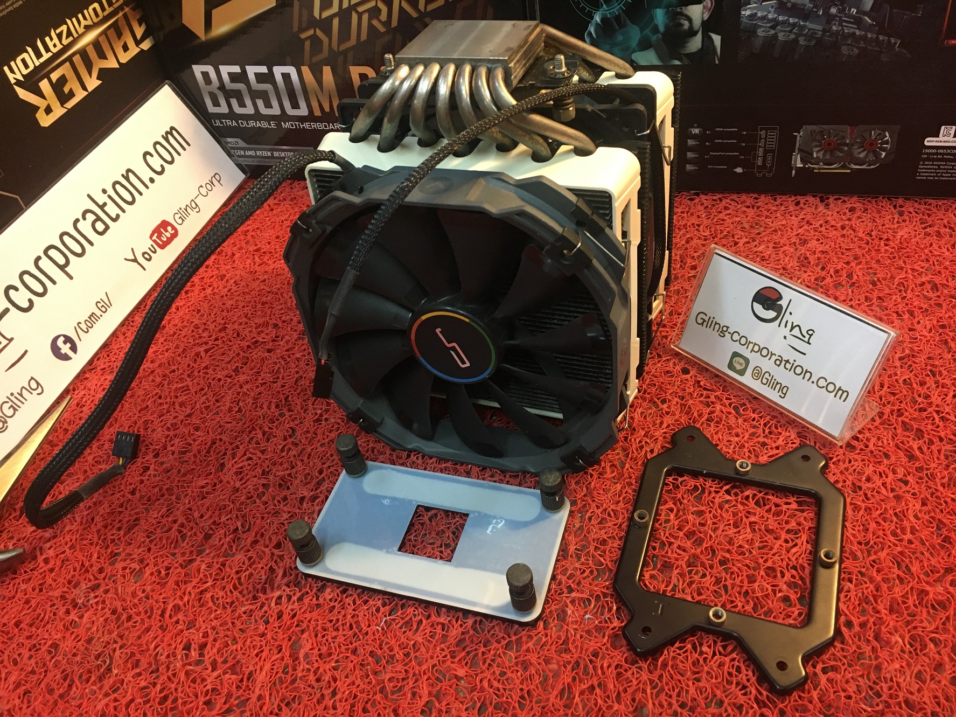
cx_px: 478
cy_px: 358
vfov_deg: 48.2
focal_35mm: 29
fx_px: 801
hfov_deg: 61.7
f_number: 2.2
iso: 160
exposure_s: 1/33
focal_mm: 4.15
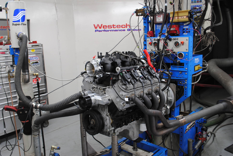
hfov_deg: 61.9
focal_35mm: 30
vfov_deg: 43.7
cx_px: 116
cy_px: 78
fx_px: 194
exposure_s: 1/10
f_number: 6.3
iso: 400
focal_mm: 20
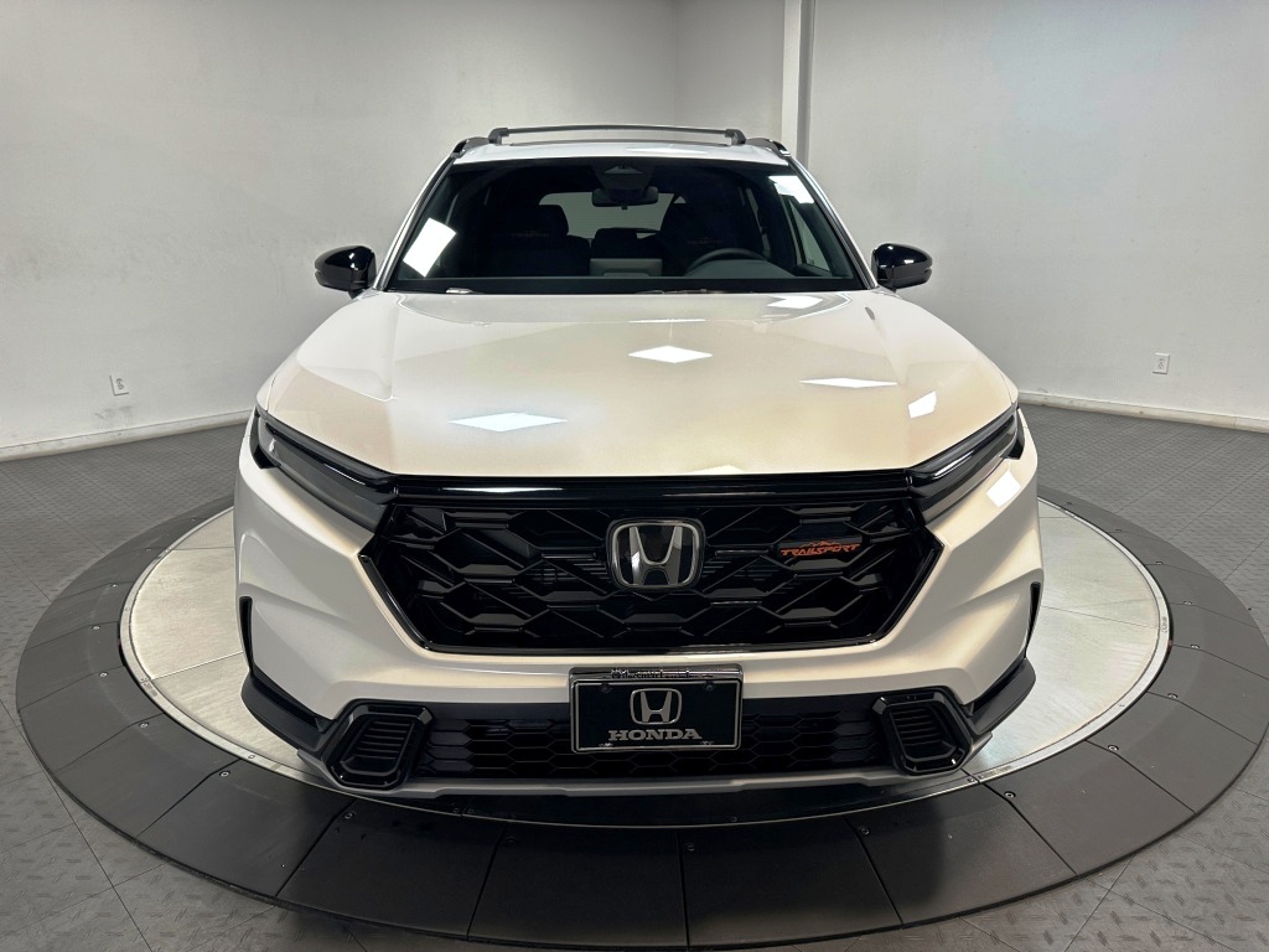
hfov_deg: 71.6
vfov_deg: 56.8
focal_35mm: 24
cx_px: 634
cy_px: 476
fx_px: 880
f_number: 1.78
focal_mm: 6.86
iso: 160
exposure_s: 1/60
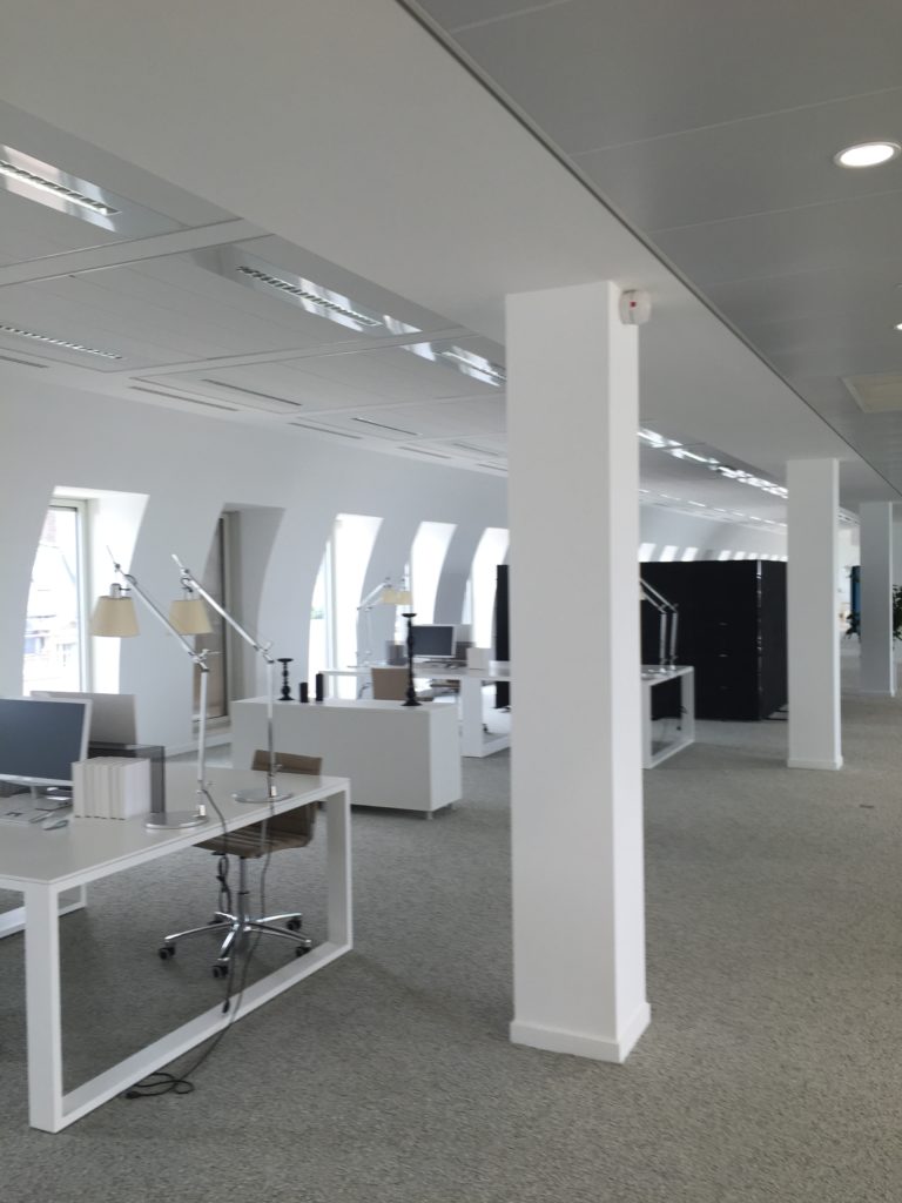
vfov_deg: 61.7
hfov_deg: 48.2
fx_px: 1008
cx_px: 451
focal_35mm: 29
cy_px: 602
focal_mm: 4.15
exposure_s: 1/120
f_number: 2.2
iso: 40
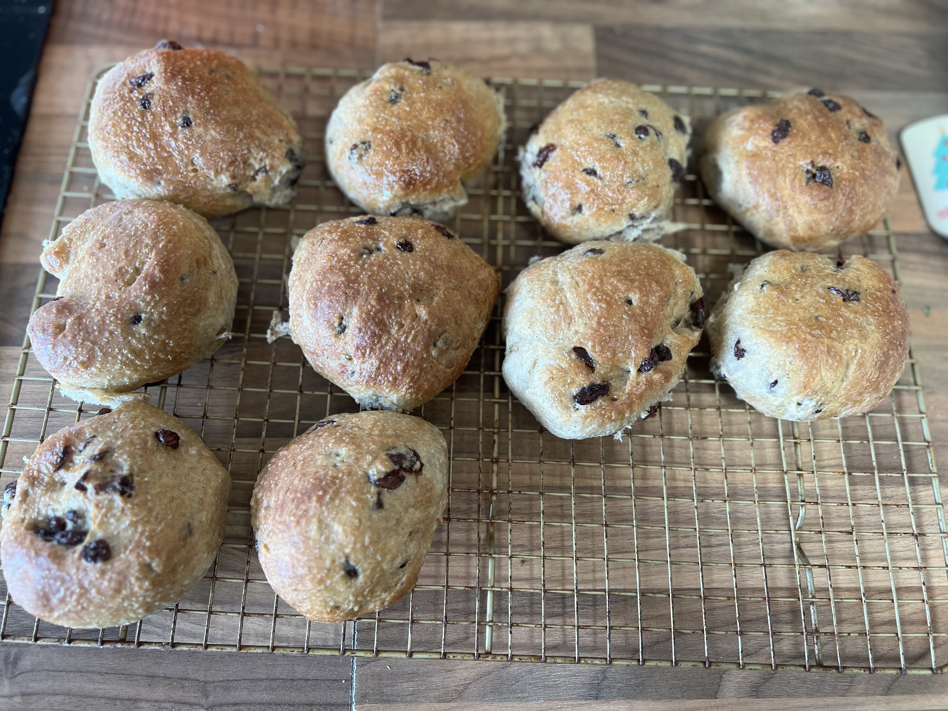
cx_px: 474
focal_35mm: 26
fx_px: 712
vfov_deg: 53.1
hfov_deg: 67.3
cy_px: 356
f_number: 1.5
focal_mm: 5.7
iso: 125
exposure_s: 1/63
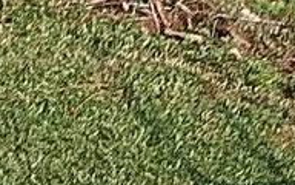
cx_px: 541
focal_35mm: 500
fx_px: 4020
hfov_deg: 4.2
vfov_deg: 2.6
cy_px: -336
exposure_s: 1/368
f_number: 2.2
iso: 50
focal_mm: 10.57
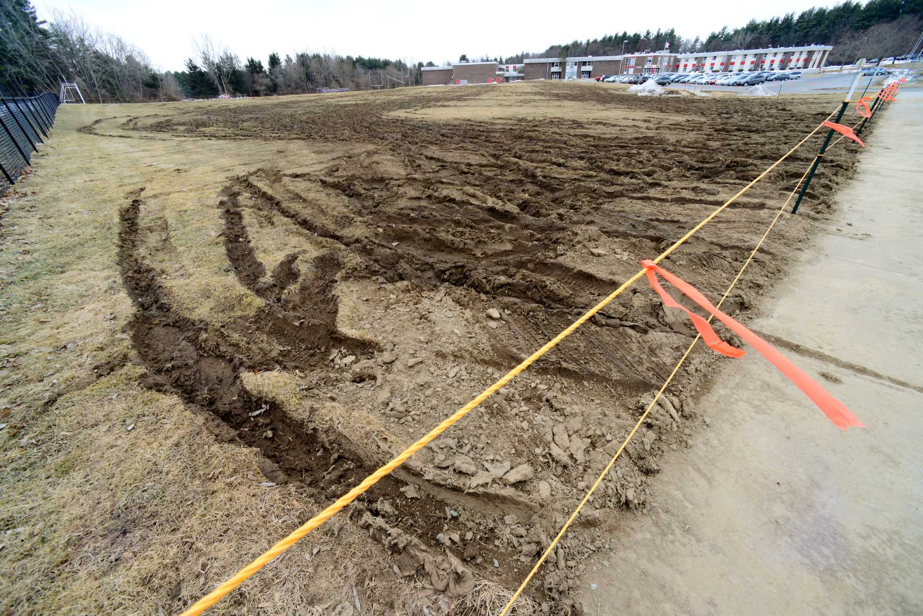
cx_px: 462
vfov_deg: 81.3
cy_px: 308
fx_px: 359
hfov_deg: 104.2
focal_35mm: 14
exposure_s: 1/320
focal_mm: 14
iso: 800
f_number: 13
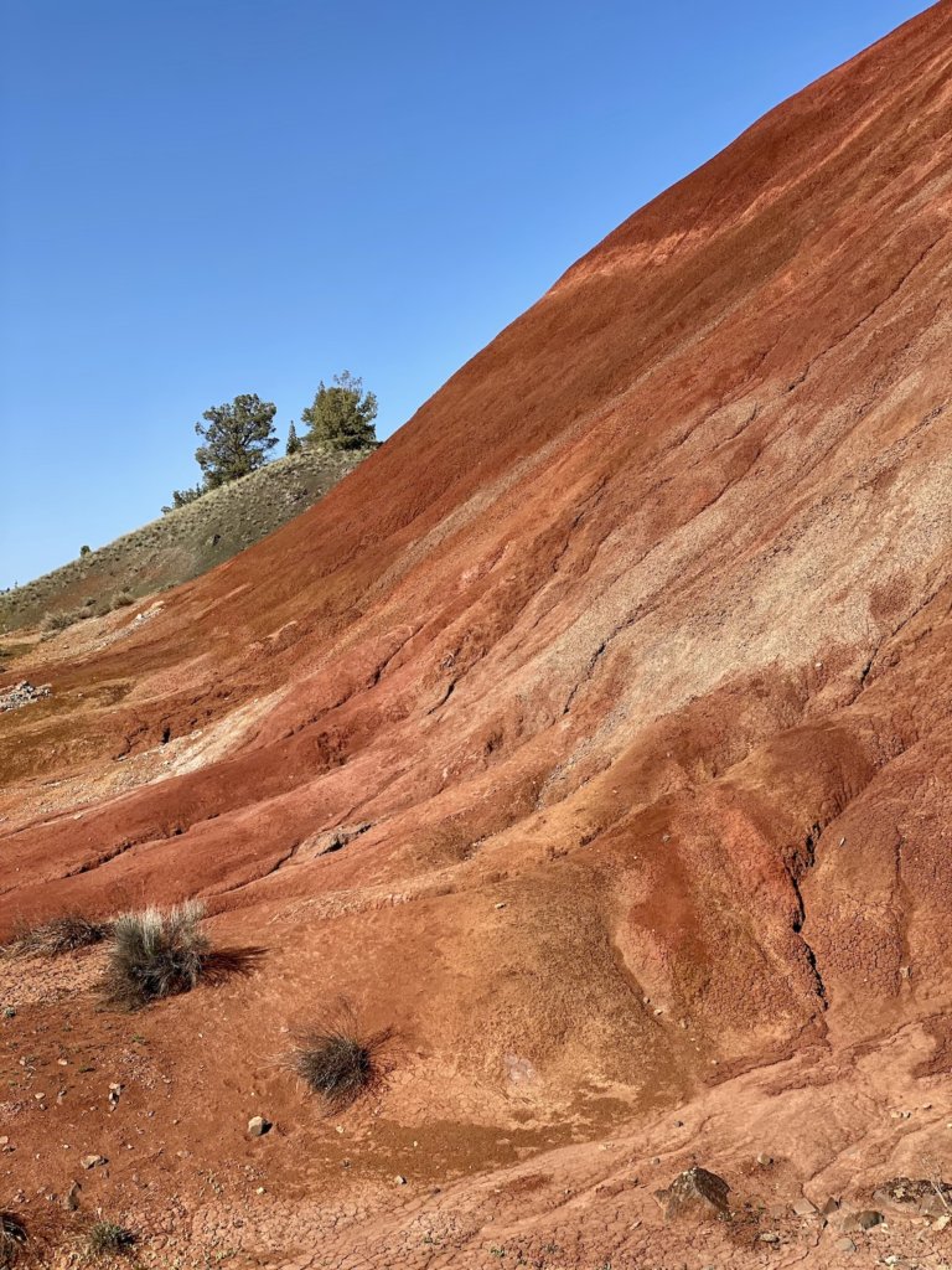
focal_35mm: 52
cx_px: 476
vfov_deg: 36.8
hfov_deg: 28.0
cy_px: 635
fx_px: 1907
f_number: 2
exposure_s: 1/1597
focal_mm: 6
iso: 20
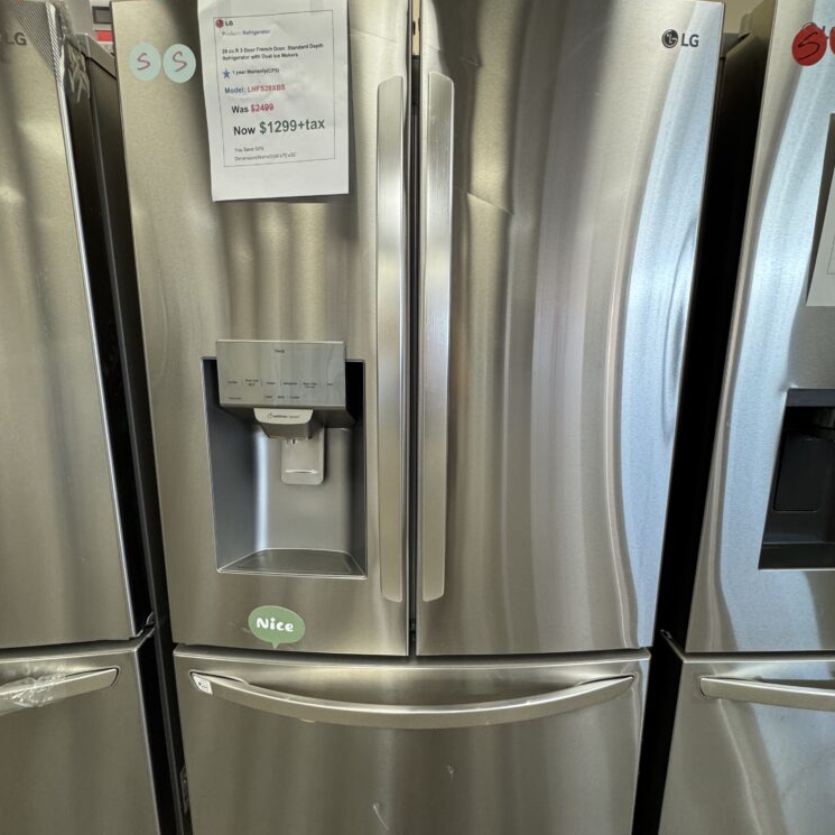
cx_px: 423
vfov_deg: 83.9
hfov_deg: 84.0
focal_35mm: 17
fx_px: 464
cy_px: 405
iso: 200
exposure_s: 1/120
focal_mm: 2.22
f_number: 2.2
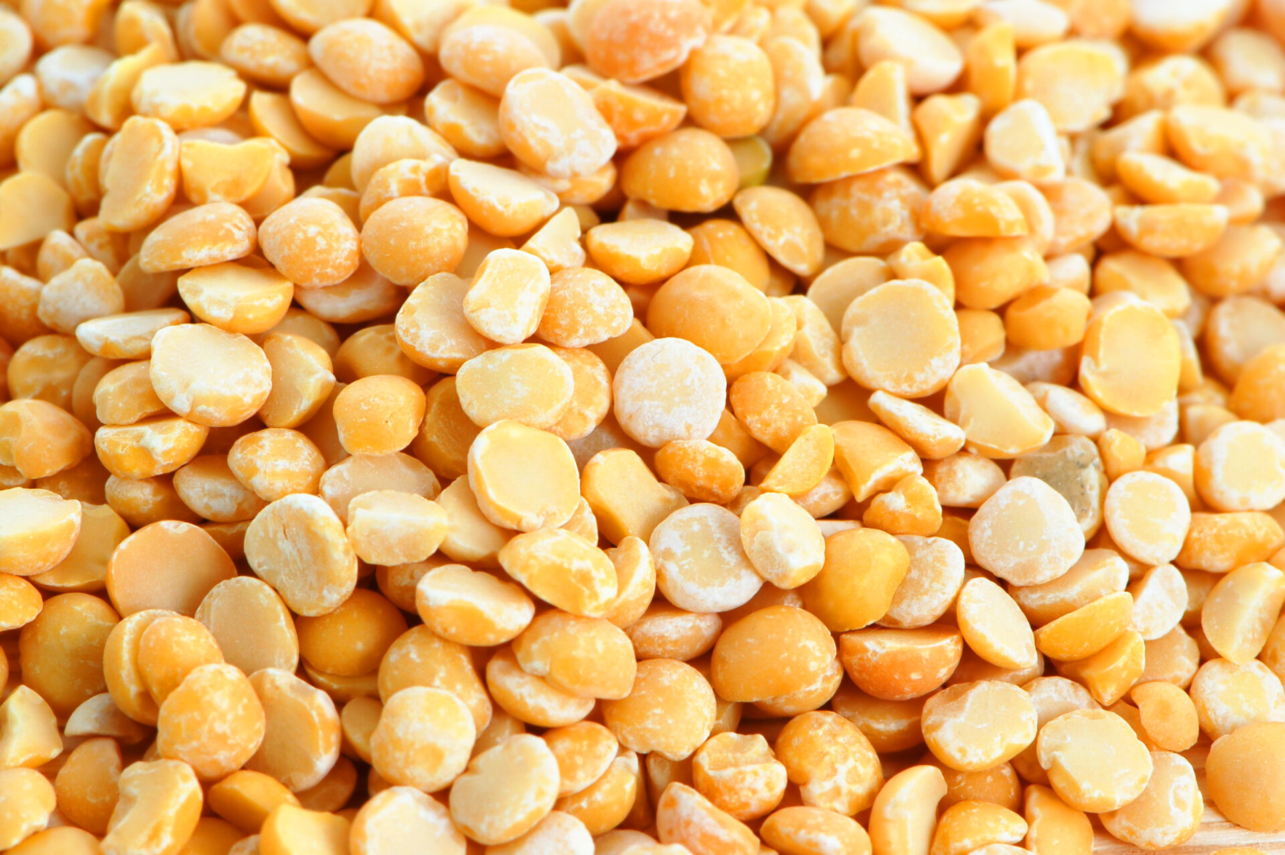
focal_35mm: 158
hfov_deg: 13.0
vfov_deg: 8.7
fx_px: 5617
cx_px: 642
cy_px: 428
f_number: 16
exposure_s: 1/125
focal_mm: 105
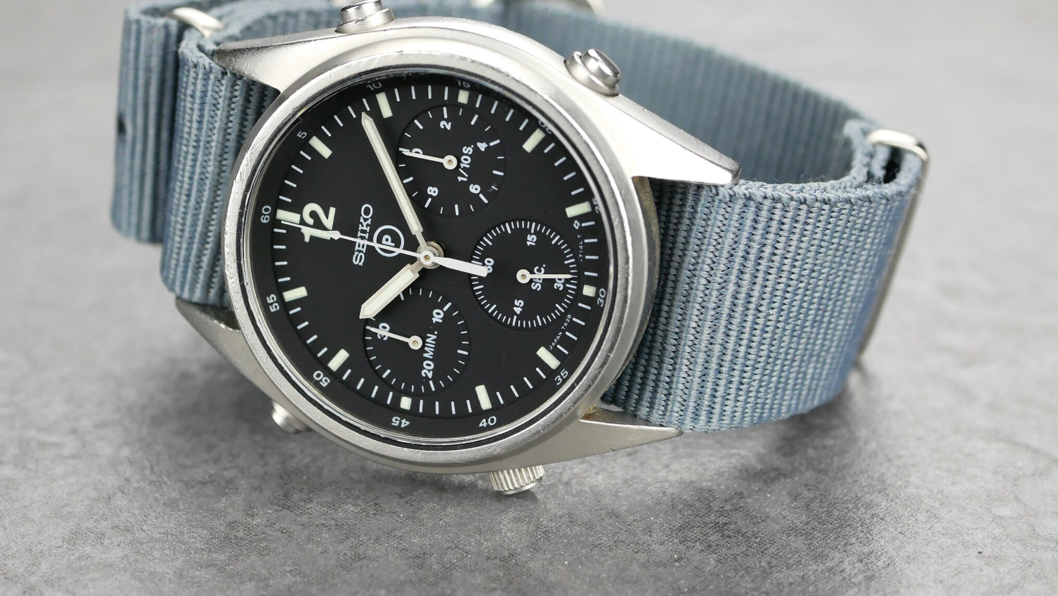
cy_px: 228
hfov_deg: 31.9
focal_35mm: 66
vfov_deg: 18.2
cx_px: 529
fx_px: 1852
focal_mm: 30
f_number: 4.5
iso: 800
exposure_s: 1/200
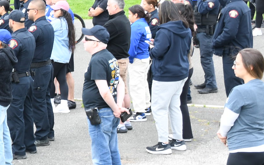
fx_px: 1094
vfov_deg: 8.6
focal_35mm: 152
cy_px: 17
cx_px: -115
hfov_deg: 13.1
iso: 400
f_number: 7.1
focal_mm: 30
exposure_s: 1/320
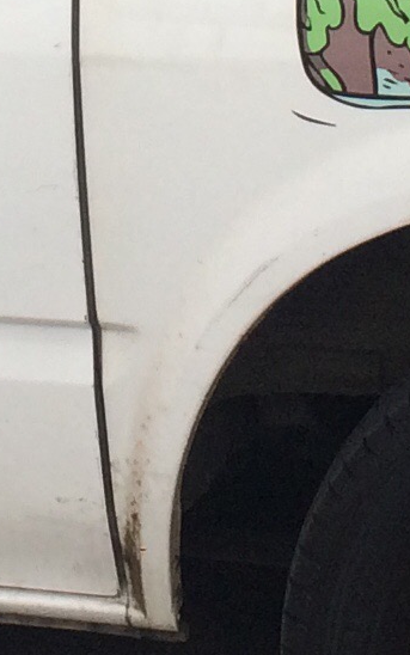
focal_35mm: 183
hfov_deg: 7.1
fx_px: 3268
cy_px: -379
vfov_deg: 10.9
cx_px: -54
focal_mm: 4.15
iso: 32
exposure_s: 1/526
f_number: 2.2
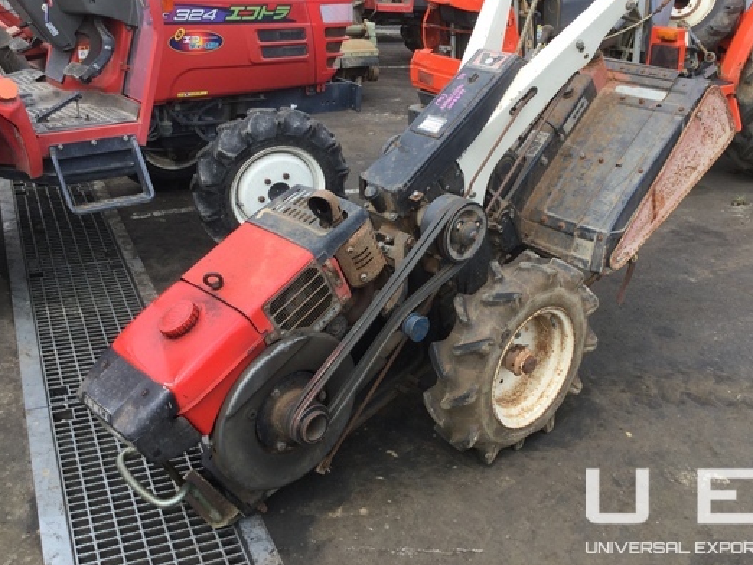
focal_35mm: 38
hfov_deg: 48.9
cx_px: 413
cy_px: 235
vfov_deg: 37.6
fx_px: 827
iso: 25
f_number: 2.4
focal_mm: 3.3
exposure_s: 1/436
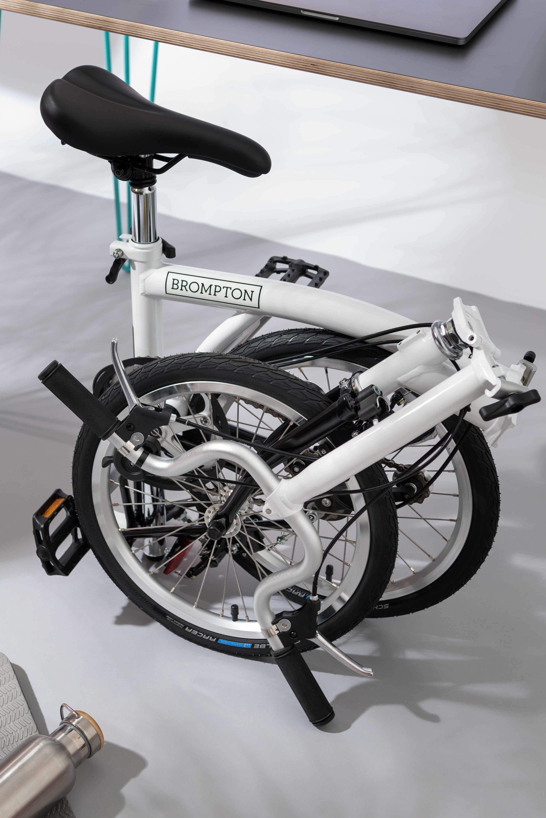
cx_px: 248
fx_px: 1296
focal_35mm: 57
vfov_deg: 34.9
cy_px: 336
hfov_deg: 23.8
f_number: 4
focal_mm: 38
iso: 160
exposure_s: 1/125
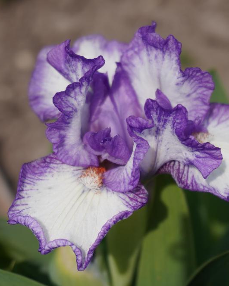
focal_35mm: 106
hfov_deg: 14.5
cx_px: 129
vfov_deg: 18.1
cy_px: 143
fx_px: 898
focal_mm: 50
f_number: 5.6
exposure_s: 1/1000
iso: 100
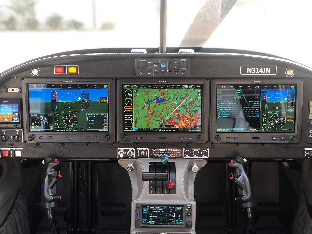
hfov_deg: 31.2
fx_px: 559
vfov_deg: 23.6
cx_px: 163
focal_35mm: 62
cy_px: 137
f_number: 2.4
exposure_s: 1/60
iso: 20
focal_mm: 6
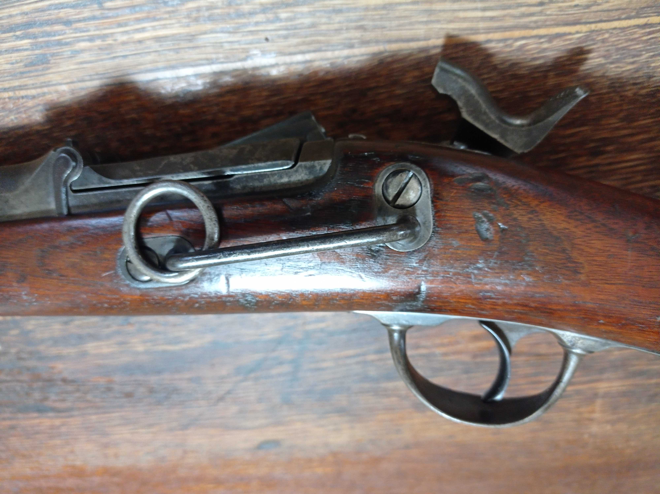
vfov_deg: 49.7
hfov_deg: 63.5
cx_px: 330
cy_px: 247
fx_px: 533
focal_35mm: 28
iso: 391
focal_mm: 4.74
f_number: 1.79
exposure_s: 1/25
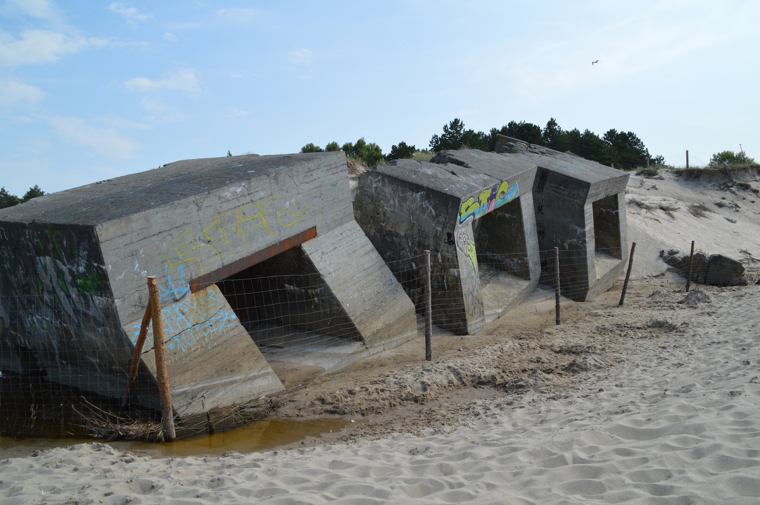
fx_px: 570
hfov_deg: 67.4
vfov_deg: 47.9
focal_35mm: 27
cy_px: 252
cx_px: 380
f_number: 8
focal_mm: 18
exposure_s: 1/250
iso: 100
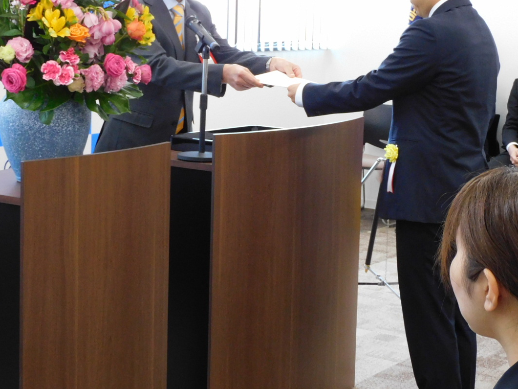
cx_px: 296
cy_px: 108
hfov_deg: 23.5
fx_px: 1242
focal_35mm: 83
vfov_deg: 17.7
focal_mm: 9.9
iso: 400
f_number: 4
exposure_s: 1/30
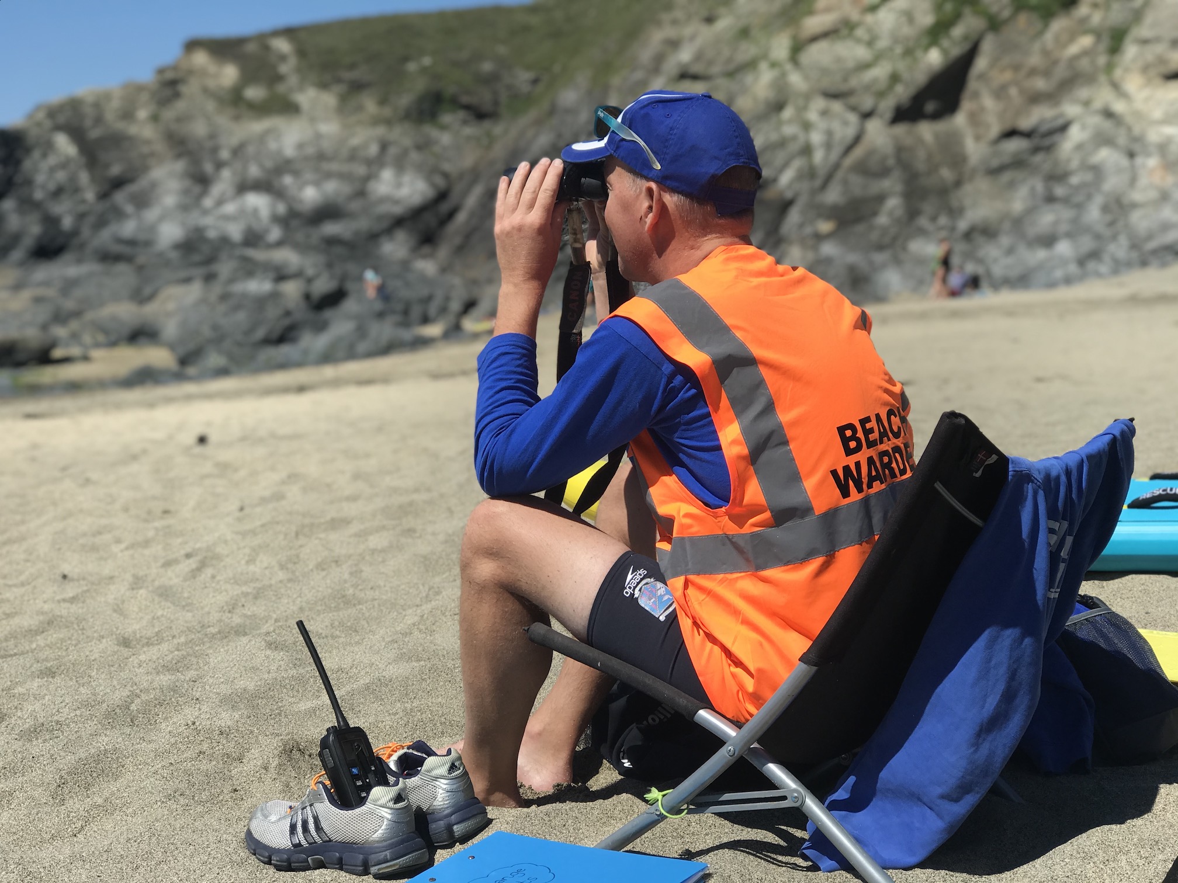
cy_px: 442
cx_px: 589
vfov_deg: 25.7
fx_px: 1940
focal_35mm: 57
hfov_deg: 33.8
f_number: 2.8
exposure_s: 1/1168
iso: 20
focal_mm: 6.6
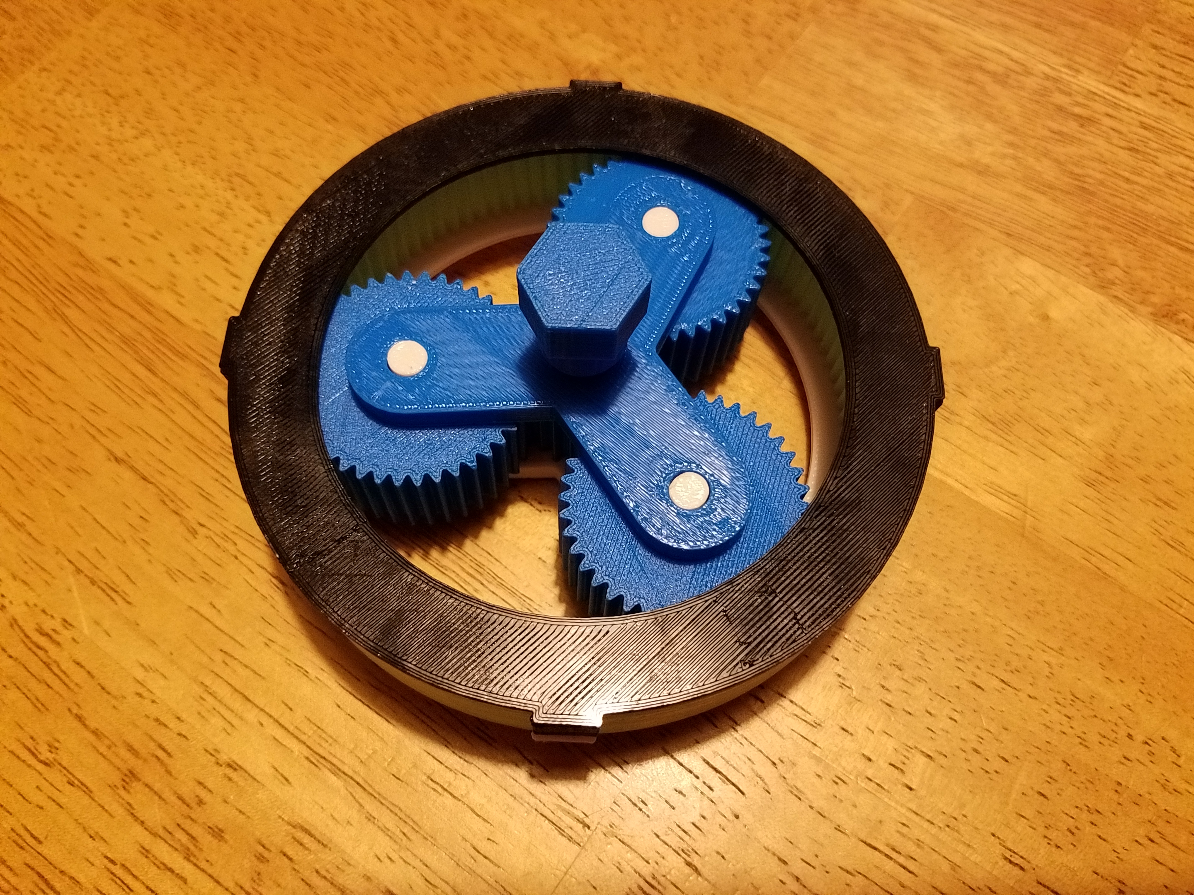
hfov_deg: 67.3
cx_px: 597
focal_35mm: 26
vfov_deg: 53.1
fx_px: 897
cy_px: 448
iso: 500
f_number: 1.7
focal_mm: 4.2
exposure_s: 1/60
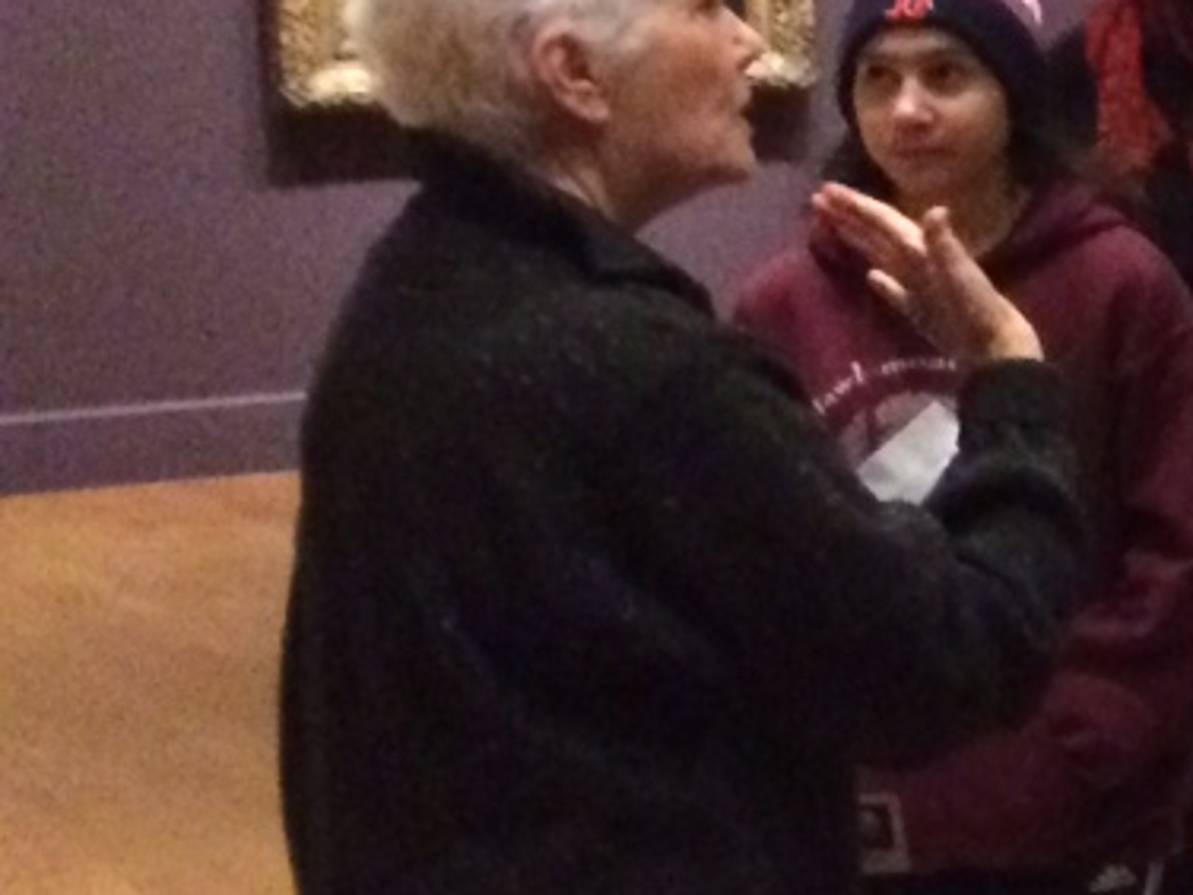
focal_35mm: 126
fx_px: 4342
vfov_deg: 11.7
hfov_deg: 13.0
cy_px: 260
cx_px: 2586
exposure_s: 1/15
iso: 500
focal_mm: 4.15
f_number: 2.2
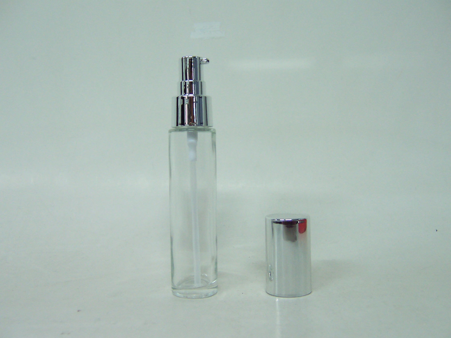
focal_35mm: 36
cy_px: 169
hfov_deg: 51.4
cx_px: 226
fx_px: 469
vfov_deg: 39.7
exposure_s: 1/20
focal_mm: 5.6
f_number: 2.8
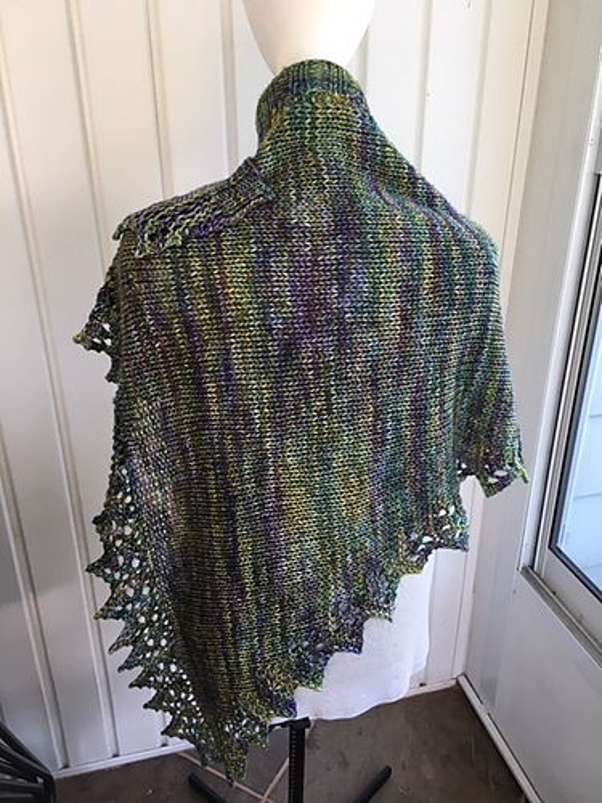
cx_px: 301
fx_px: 672
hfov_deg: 48.2
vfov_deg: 61.7
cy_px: 402
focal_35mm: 29
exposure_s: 1/40
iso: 25
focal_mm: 4.15
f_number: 2.2
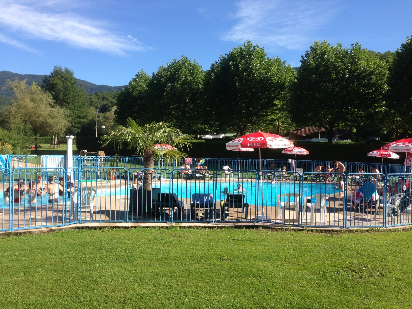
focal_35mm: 33
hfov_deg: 55.4
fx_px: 393
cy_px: 154
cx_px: 206
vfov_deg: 42.9
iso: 50
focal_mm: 4.13
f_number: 2.4
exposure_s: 1/874
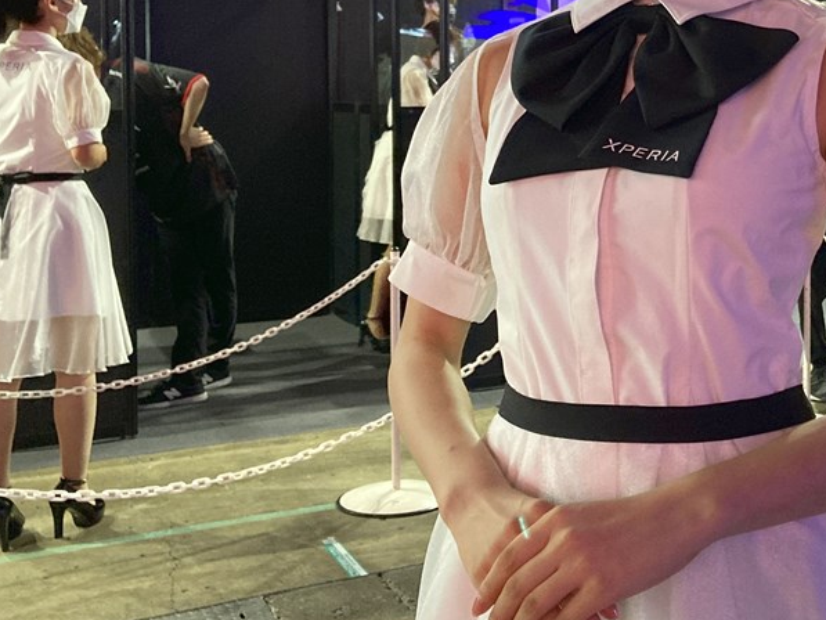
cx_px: 679
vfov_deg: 29.7
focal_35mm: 48
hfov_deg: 38.0
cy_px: 144
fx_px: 1146
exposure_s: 1/50
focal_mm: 3.99
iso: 320
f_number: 1.8
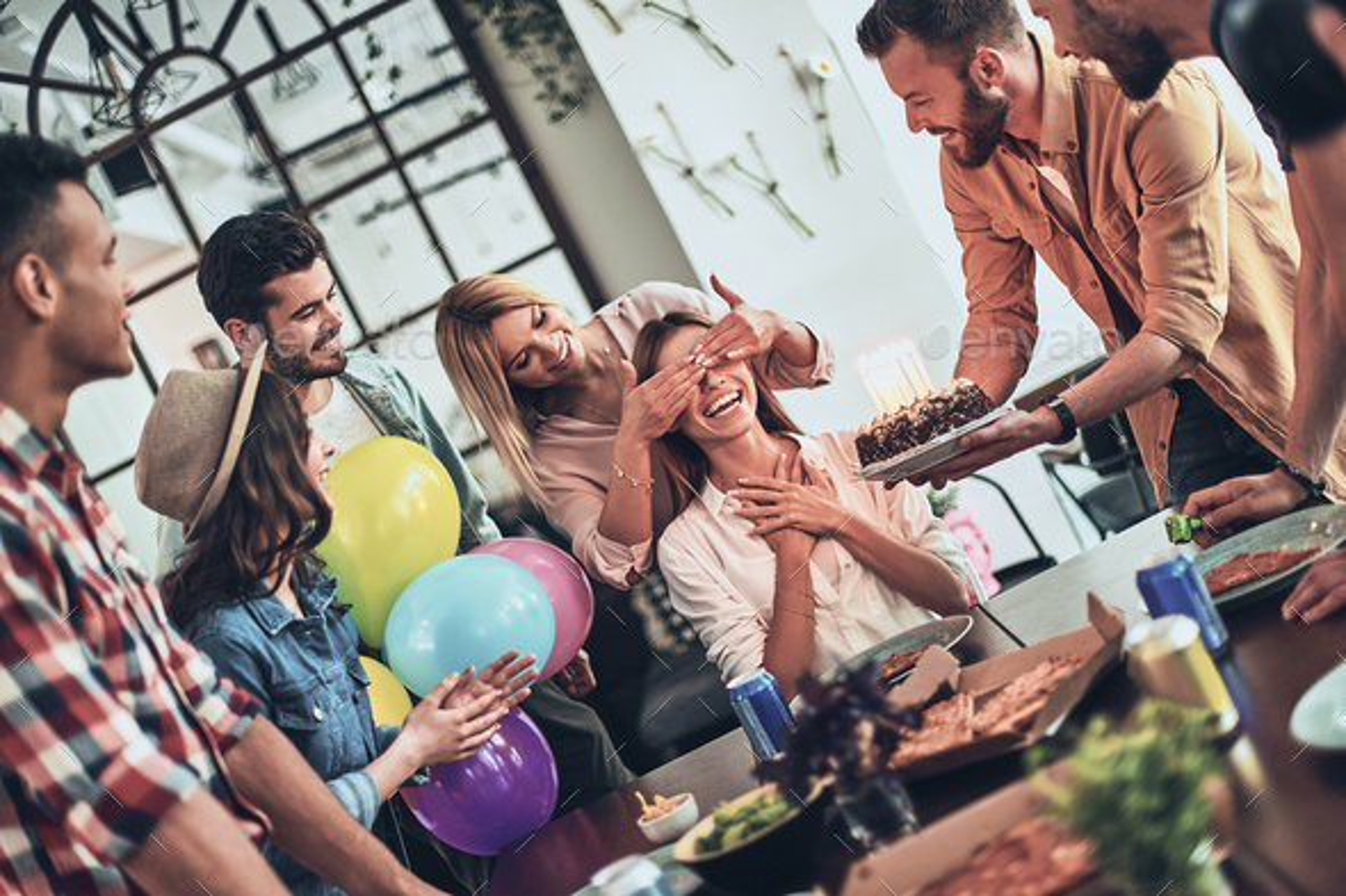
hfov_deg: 39.6
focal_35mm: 50
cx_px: 673
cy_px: 448
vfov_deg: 27.0
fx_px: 1869
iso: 640
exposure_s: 1/160
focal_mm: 50
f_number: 1.4
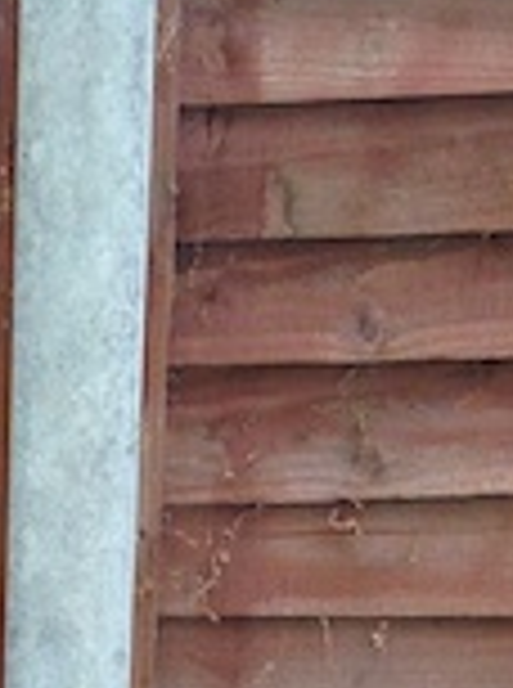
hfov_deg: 8.3
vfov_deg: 10.7
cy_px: 1286
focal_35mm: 173
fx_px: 3433
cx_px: -382
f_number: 2.4
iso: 80
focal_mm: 4.12
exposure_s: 1/120
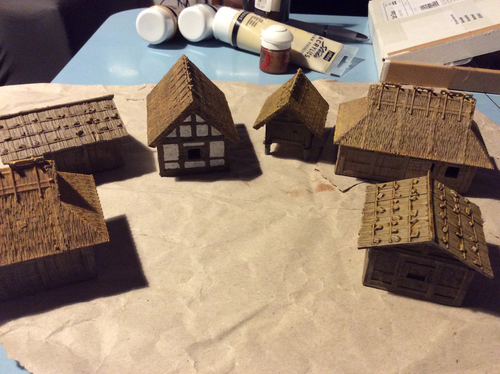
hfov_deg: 56.9
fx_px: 462
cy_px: 187
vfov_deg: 44.1
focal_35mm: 32
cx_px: 250
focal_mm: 3.3
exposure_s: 1/25
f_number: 2.4
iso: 250
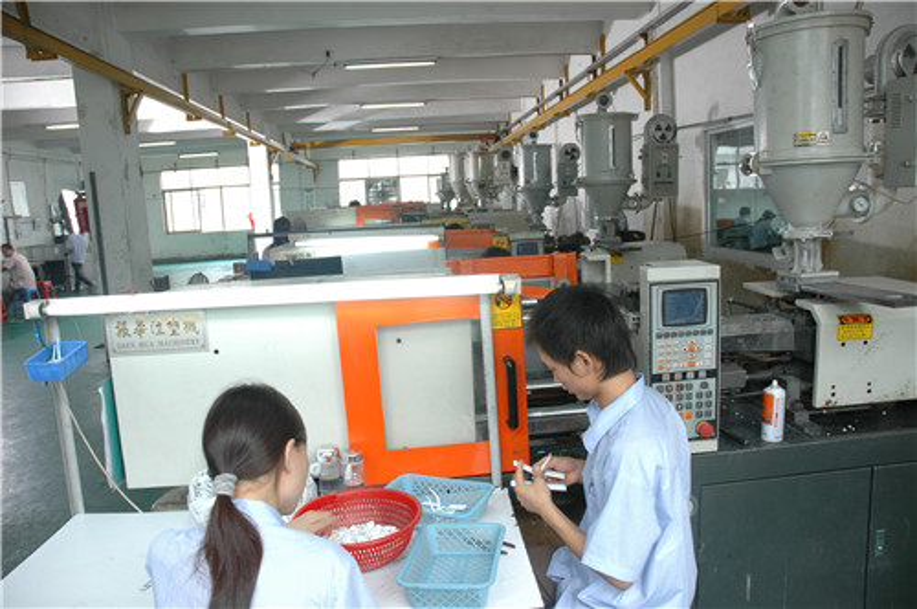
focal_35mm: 27
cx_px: 458
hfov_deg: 67.4
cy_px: 304
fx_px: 687
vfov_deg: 47.8
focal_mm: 18
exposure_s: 1/13
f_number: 4.5
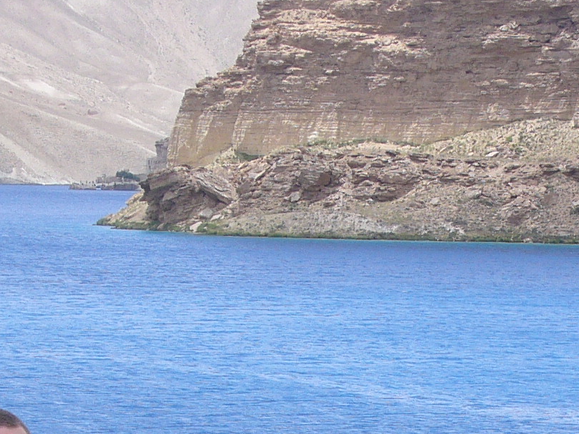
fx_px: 3178
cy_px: 576
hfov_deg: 10.4
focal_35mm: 190
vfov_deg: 7.7
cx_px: 424
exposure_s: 1/200
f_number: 6.2
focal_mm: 9.9
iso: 80
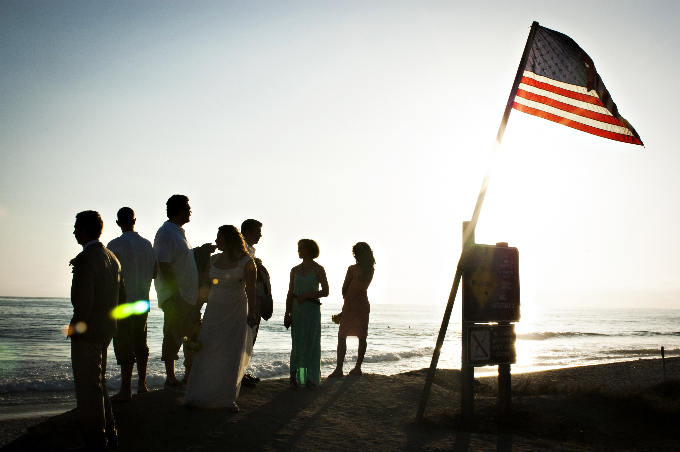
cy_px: 226
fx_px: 793
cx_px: 340
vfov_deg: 31.8
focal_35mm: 42
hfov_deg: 46.4
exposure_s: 1/320
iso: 400
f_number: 22
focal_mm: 28
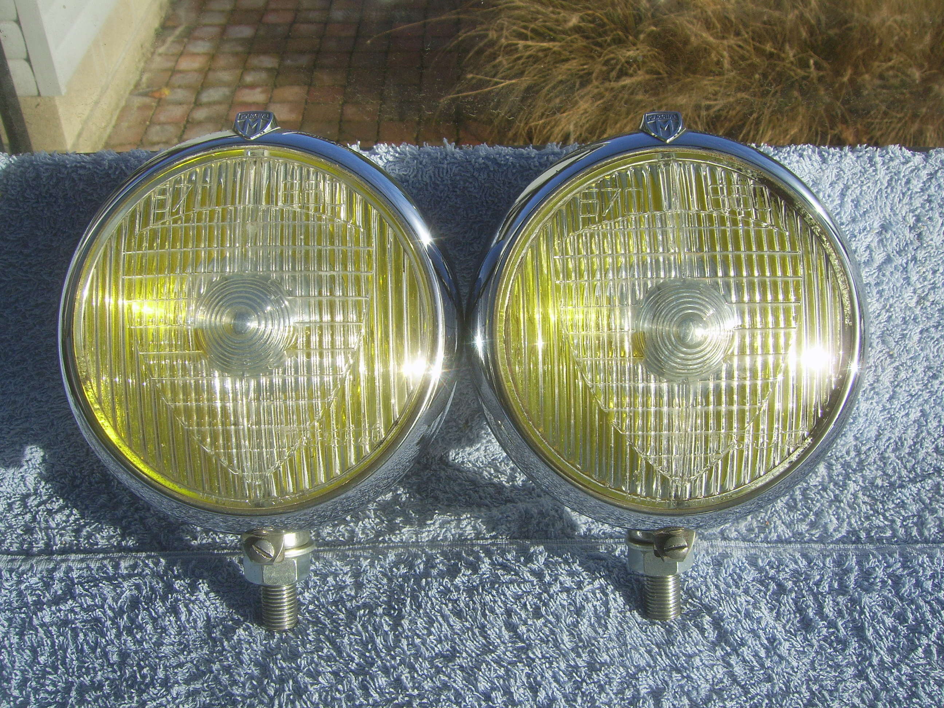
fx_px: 1036
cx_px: 472
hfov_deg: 49.0
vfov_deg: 37.7
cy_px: 354
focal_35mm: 38
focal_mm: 7.8
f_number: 6.4
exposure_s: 1/250
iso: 50
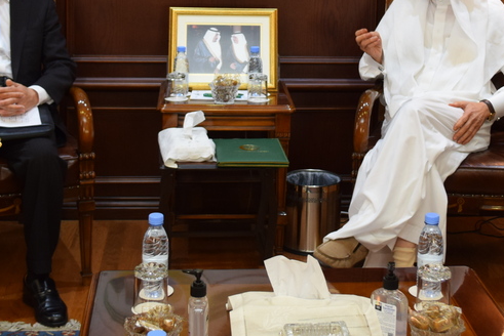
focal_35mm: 75
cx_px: 287
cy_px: 20
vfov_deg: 17.9
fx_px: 1051
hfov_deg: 27.0
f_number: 4
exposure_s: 1/60
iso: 800
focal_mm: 24
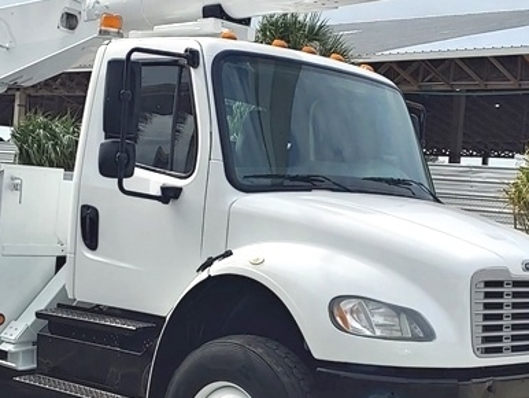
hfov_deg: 33.2
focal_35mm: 58
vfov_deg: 25.2
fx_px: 887
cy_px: 154
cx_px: 254
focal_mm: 4.23
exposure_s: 1/5000
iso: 50
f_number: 1.5
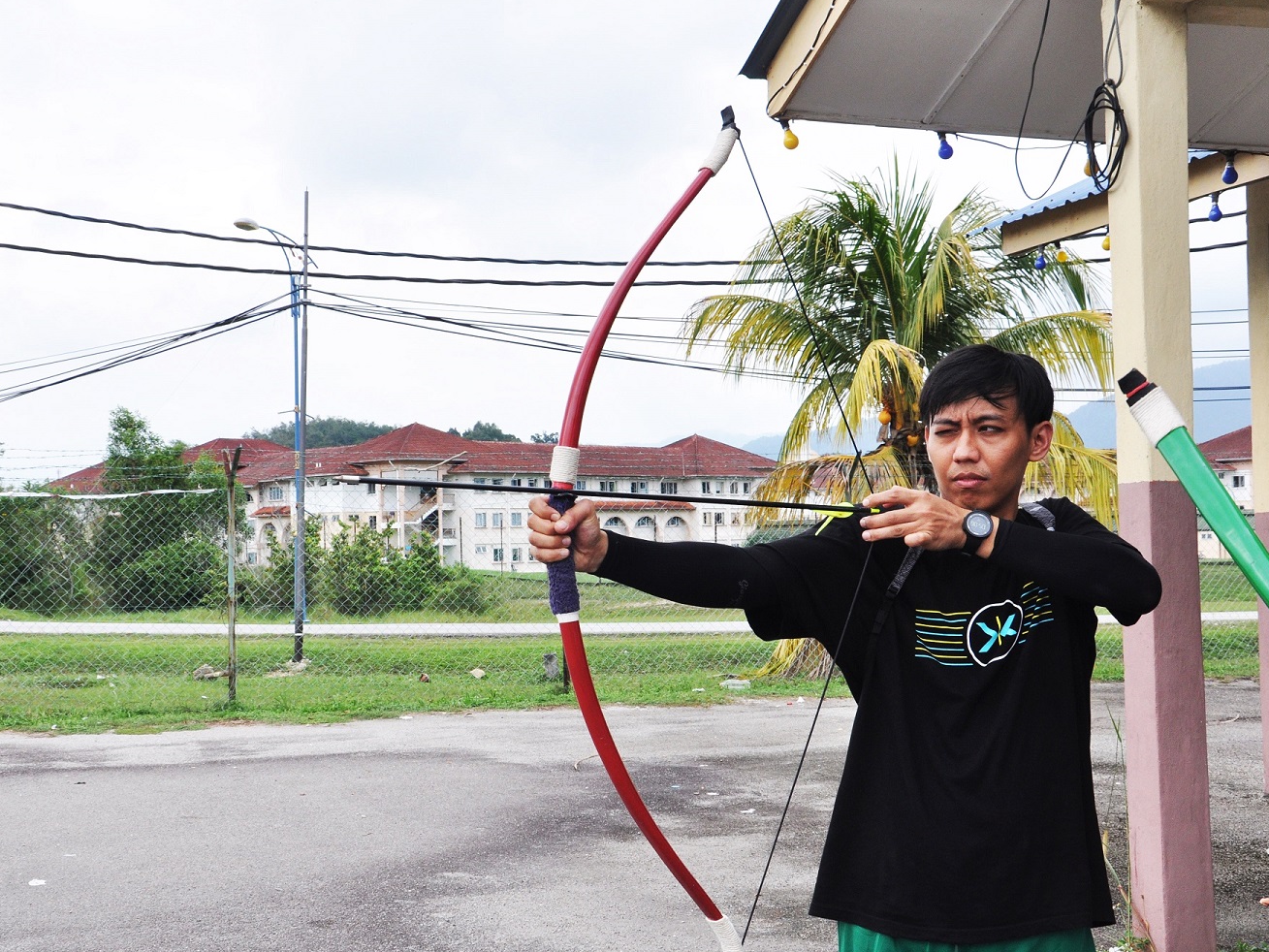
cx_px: 562
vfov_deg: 31.5
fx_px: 1686
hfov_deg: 41.2
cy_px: 491
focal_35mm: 46
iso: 400
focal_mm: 26
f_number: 13
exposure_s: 1/160
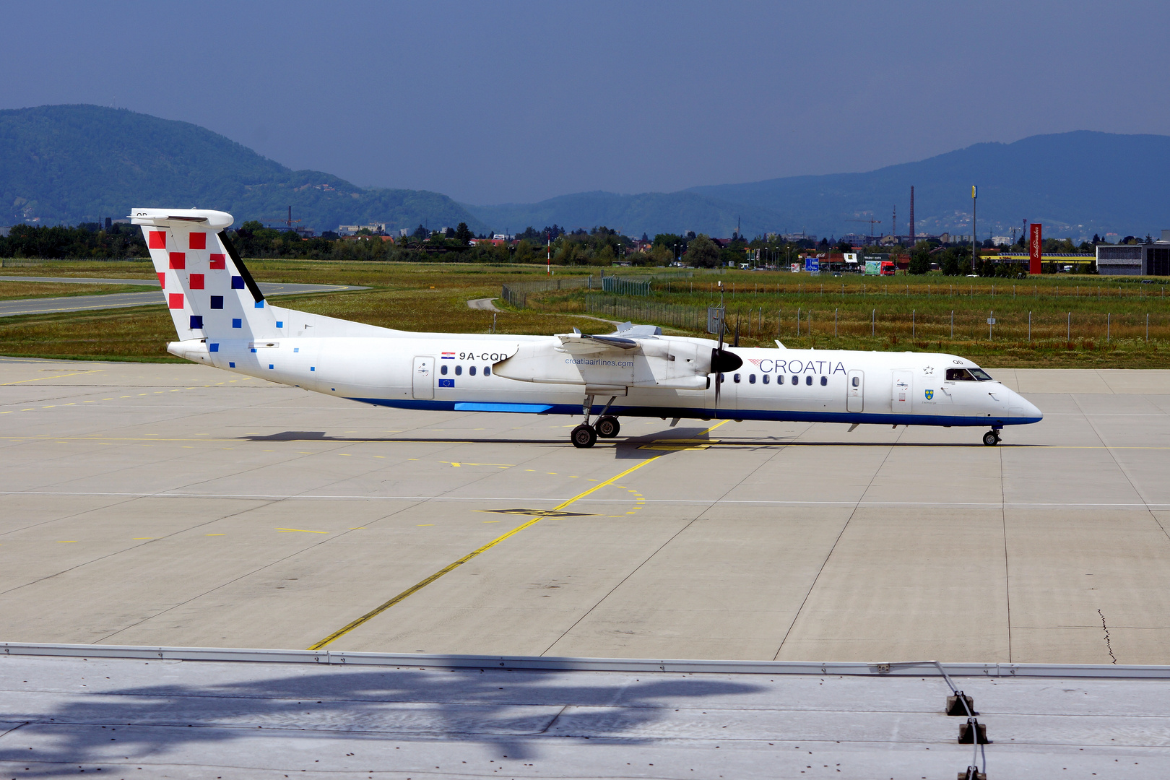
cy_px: 390
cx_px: 585
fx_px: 3656
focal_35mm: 112
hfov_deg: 18.2
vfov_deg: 12.2
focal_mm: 75
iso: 100
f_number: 13
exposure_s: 1/320
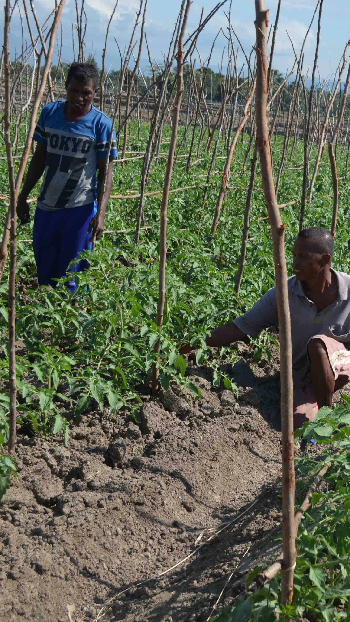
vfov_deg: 30.7
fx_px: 1135
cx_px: 455
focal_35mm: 69
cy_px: 311
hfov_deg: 16.6
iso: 100
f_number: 8
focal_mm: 29
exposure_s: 1/250
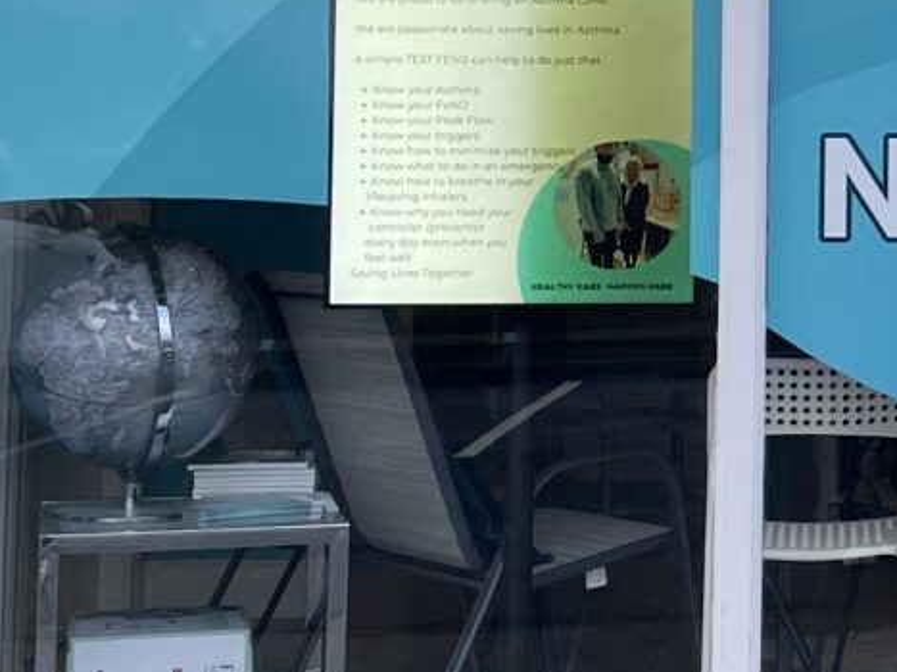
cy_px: -21
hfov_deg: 16.7
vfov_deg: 12.8
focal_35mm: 114
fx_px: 2953
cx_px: 997
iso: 32
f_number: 1.6
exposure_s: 1/418
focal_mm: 4.2
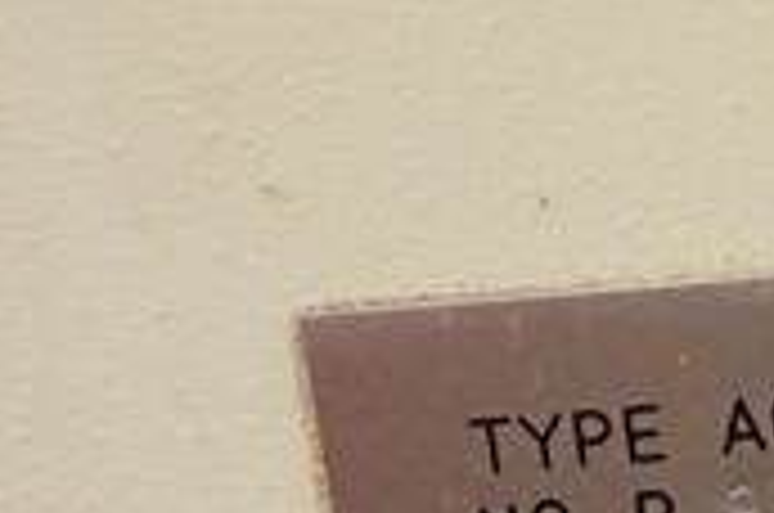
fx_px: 3069
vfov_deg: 9.4
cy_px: 652
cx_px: 1256
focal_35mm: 143
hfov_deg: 13.3
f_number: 3.5
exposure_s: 1/60
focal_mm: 16
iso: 3200
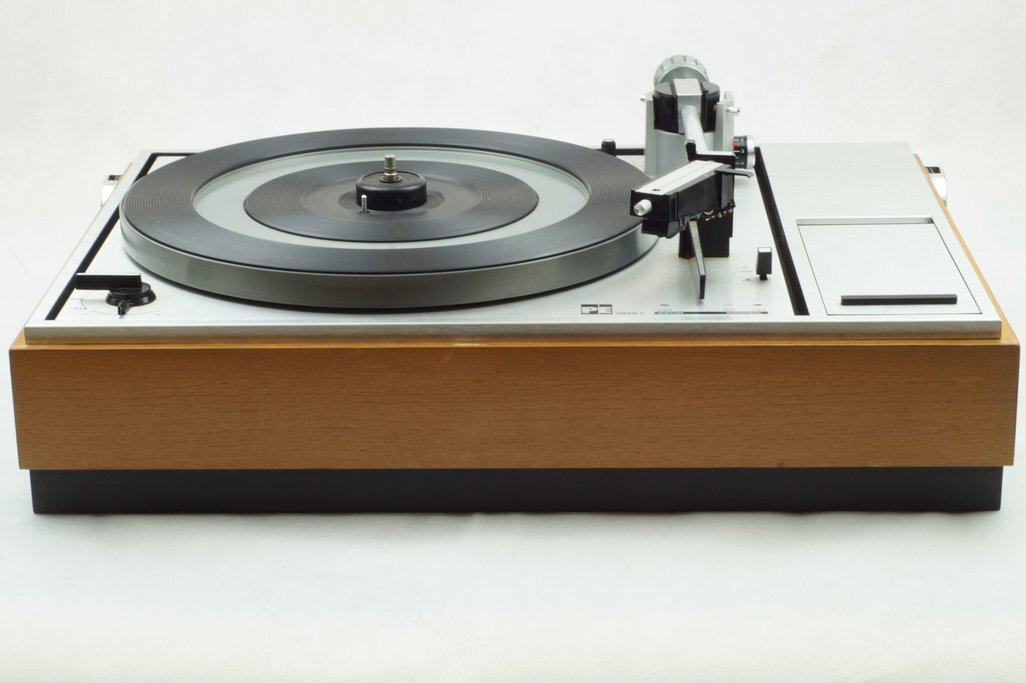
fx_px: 2136
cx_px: 513
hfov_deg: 27.0
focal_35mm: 75
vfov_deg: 18.2
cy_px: 342
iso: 100
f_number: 22
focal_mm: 50
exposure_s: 1/1.25
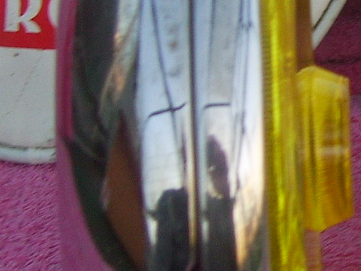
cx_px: 415
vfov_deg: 8.5
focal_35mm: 174
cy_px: 31
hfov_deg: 11.2
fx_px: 1815
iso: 50
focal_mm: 7.8
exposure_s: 1/50
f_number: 2.8
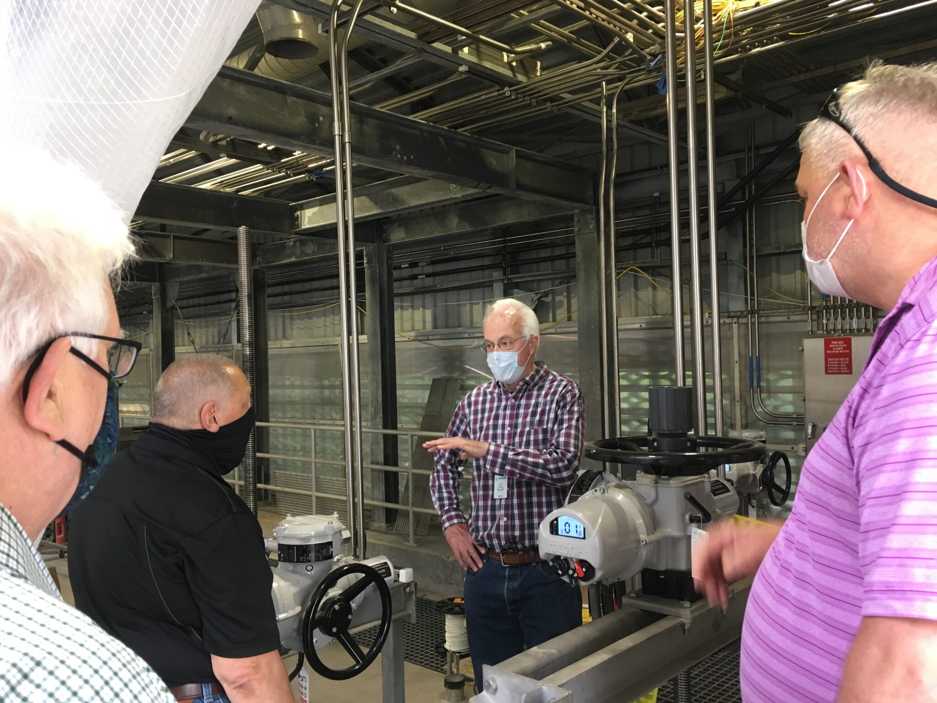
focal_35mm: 29
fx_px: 785
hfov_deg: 61.7
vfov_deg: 48.2
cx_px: 468
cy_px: 352
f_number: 2.2
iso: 100
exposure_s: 1/30
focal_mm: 4.15
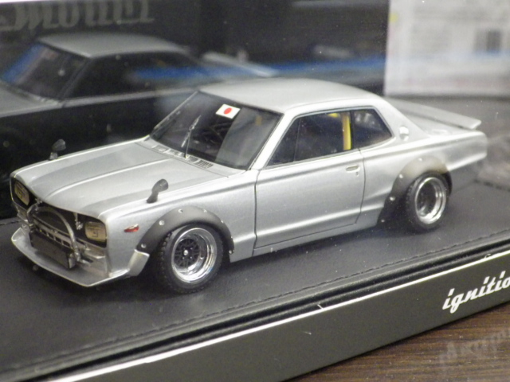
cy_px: 191
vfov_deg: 20.7
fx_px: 1046
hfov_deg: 27.4
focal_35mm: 71
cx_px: 255
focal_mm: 12.8
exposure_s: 1/25
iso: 1600
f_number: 4.2
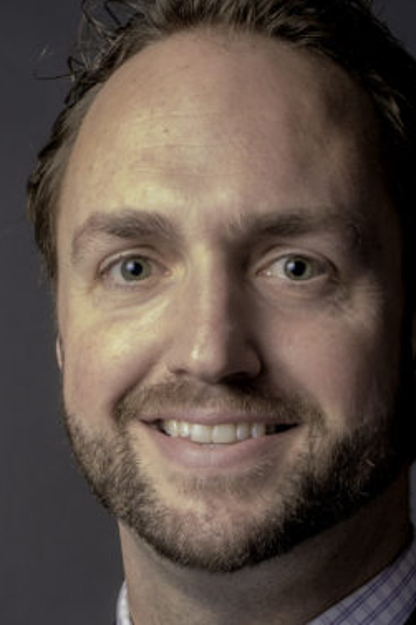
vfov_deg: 14.0
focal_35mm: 144
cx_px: 264
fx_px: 2498
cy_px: 625
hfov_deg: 9.5
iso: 100
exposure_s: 1/180
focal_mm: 35
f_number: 5
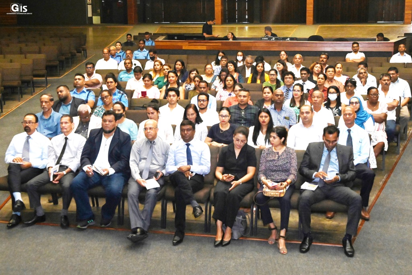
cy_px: 138
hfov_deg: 46.4
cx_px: 206
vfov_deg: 31.9
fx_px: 481
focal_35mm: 42
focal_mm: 42
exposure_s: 1/200
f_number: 6.3
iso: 8000
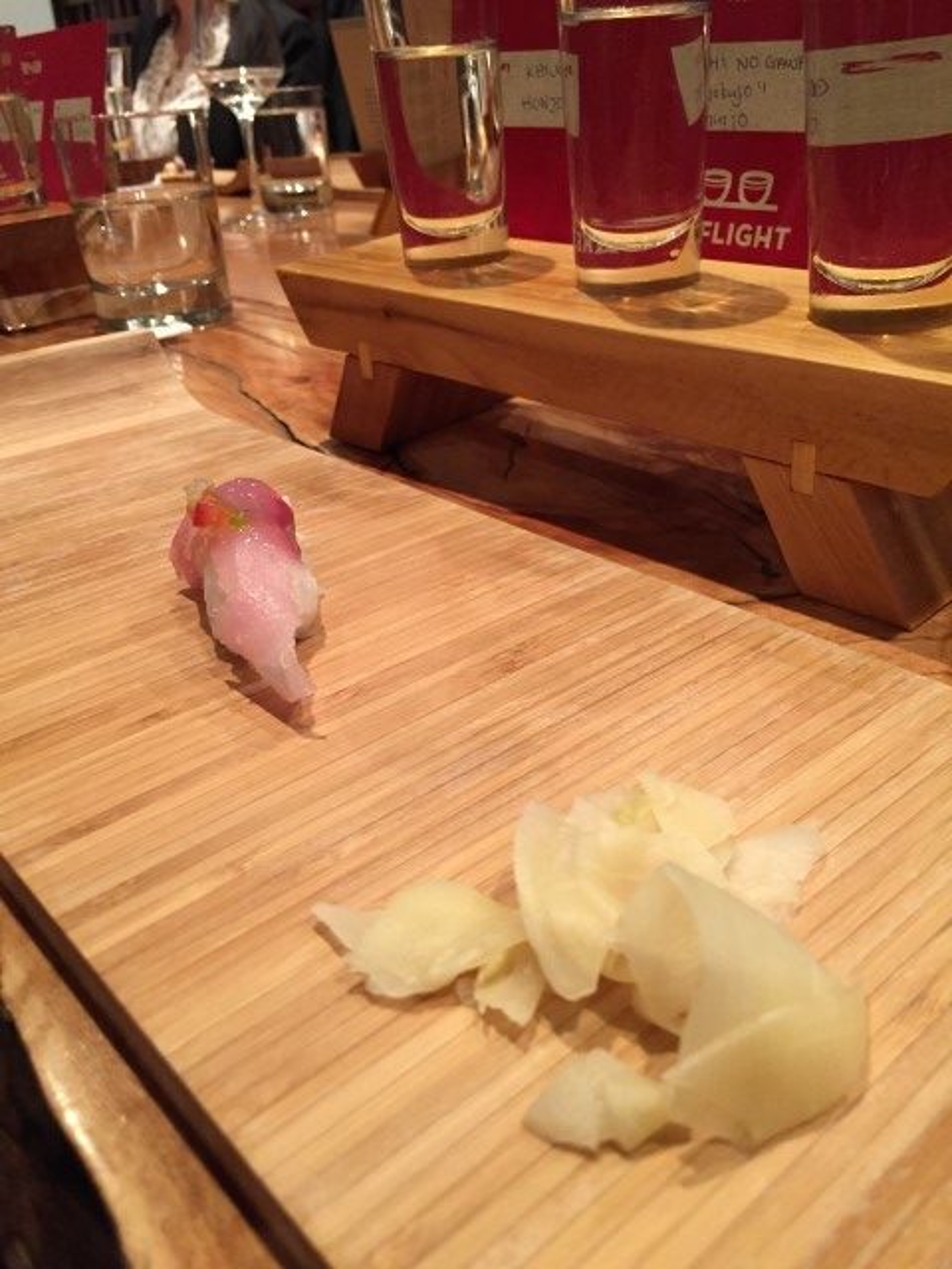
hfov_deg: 48.2
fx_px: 1063
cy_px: 634
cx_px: 476
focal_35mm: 29
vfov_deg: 61.7
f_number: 2.2
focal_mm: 4.15
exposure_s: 1/17
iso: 250
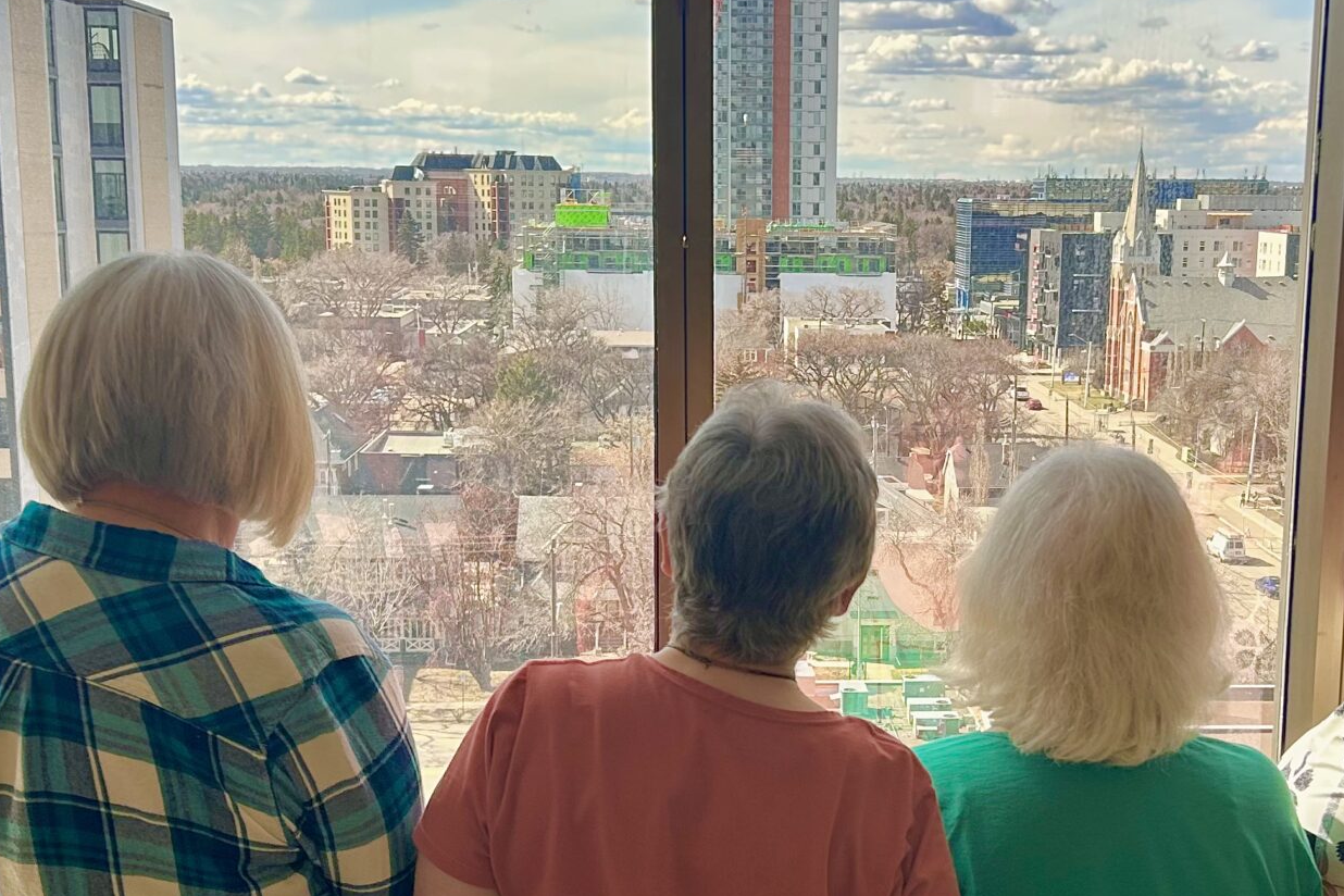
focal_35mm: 56
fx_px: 2091
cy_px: 597
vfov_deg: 24.1
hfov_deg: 35.5
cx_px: 824
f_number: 1.5
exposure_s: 1/436
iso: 50
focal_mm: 5.7
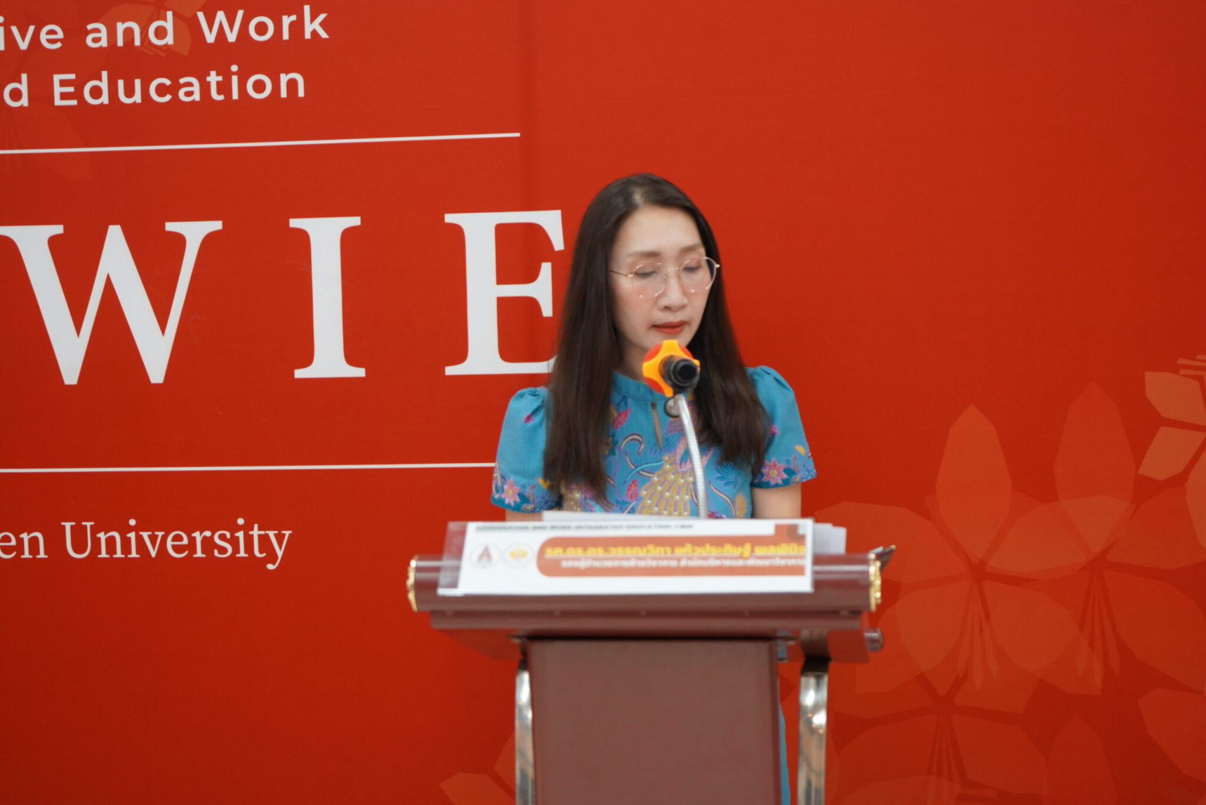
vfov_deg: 21.9
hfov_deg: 32.4
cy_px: 402
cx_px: 603
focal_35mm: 62
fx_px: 2077
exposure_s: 1/80
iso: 1250
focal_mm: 62
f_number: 5.6
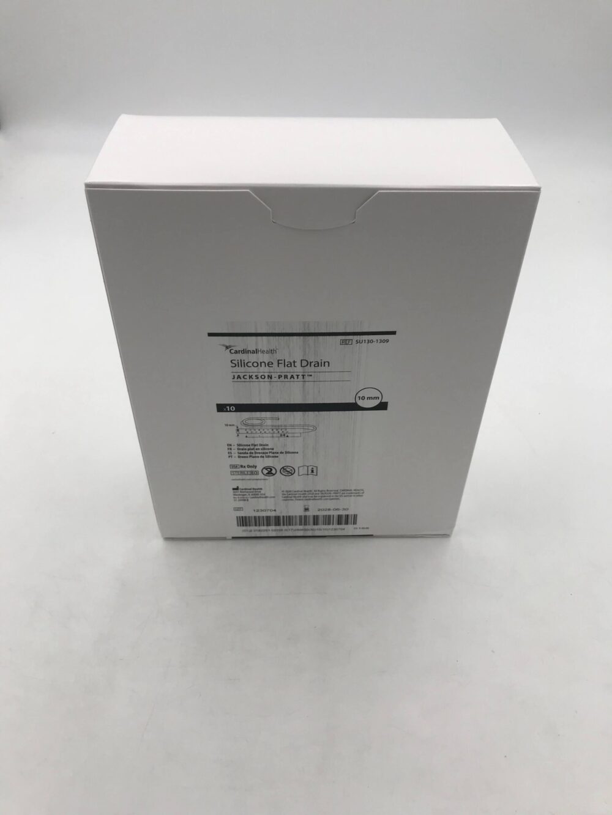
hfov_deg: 49.8
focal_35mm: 28
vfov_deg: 63.4
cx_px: 306
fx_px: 660
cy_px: 408
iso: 25
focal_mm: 3.99
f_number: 1.8
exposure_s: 1/120
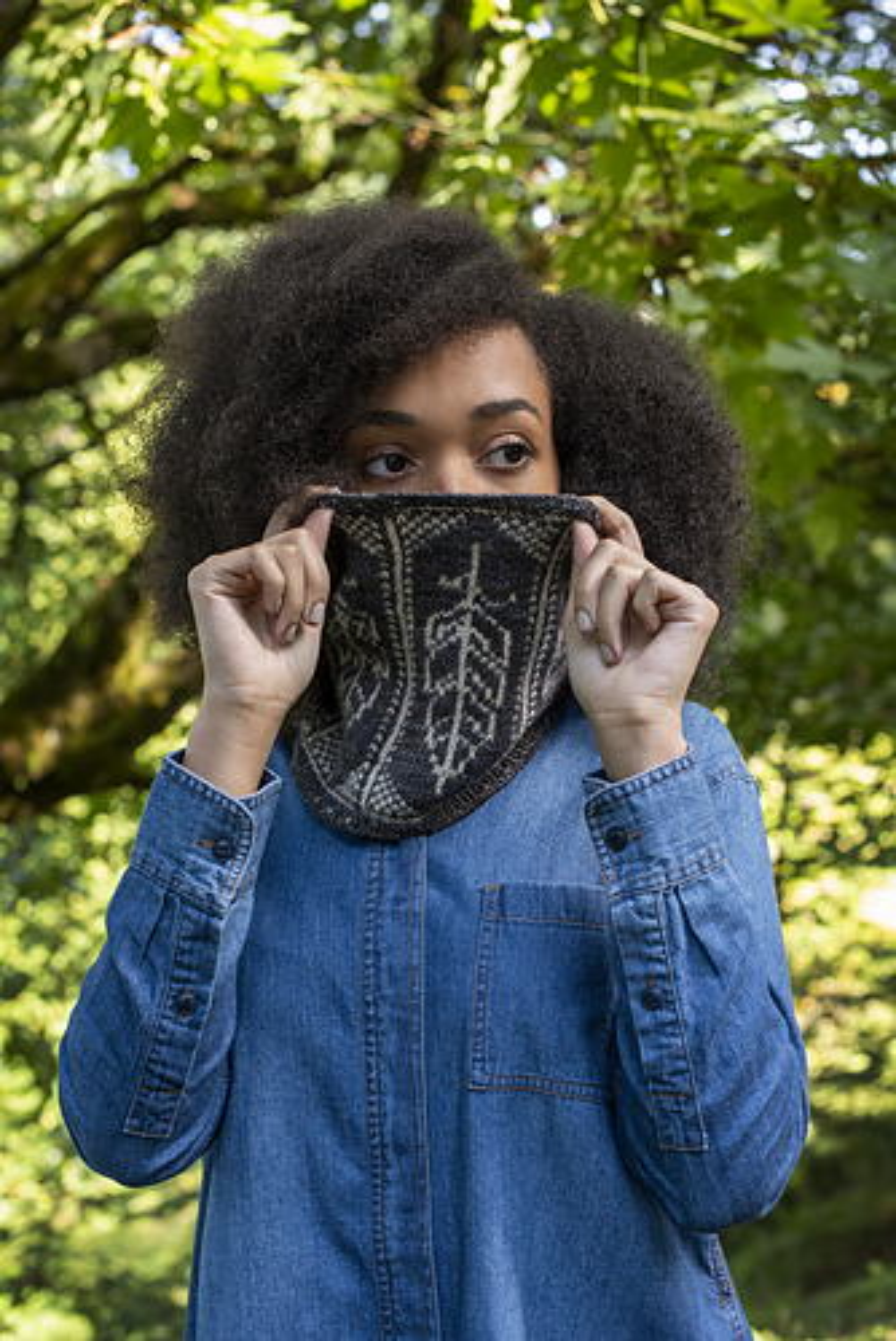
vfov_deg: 39.6
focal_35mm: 50
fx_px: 1864
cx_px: 448
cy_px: 670
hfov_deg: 27.0
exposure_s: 1/100
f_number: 5.6
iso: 640
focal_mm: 50
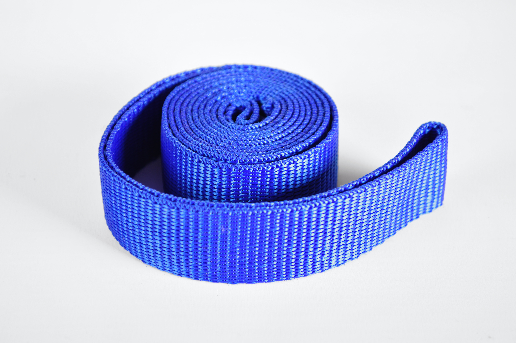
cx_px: 258
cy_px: 172
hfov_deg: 24.6
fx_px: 1181
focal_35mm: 82
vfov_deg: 16.5
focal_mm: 55
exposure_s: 1/30
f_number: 5.6
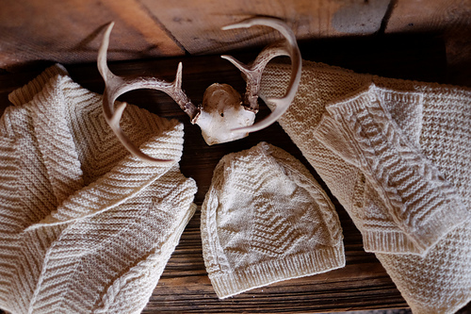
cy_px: 157
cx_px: 236
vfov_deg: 25.5
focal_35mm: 53
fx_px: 693
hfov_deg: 37.5
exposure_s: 1/125
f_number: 1.4
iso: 2000
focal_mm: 35
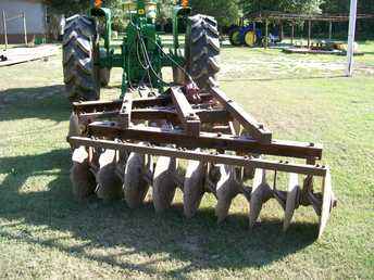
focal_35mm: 36
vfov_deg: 39.7
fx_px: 389
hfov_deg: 51.4
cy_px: 140
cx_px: 187
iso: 80
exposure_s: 1/303
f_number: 2.7
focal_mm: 6
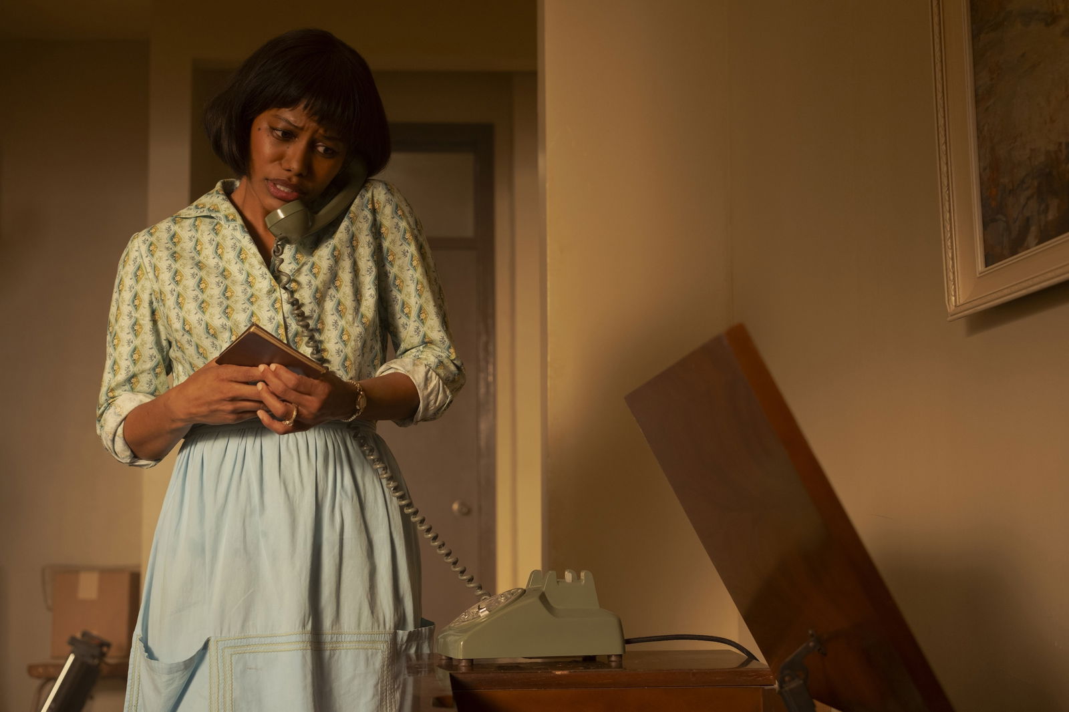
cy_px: 356
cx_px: 534
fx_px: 1484
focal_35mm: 50
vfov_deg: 27.0
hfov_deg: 39.6
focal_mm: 33
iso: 640
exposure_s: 1/125
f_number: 3.2
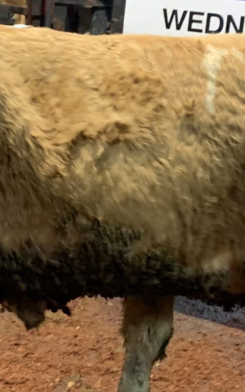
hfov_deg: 14.7
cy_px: 187
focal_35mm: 88
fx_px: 940
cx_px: 47
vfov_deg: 23.6
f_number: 1.8
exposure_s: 1/33
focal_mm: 4.25
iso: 320
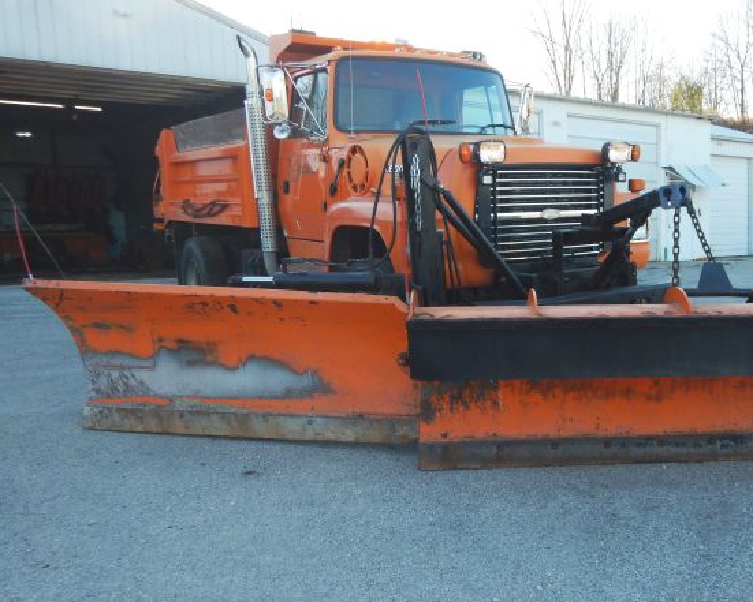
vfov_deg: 43.3
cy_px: 344
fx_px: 758
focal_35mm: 34
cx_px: 523
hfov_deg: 51.5
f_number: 2.8
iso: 125
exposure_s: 1/320
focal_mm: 4.3
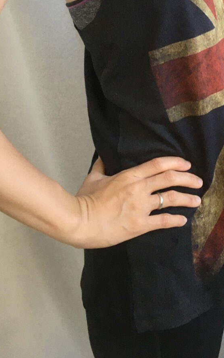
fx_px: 518
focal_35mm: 53
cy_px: 56
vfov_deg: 36.5
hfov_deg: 23.8
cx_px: 197
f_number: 2.2
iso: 64
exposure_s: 1/30
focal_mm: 4.15
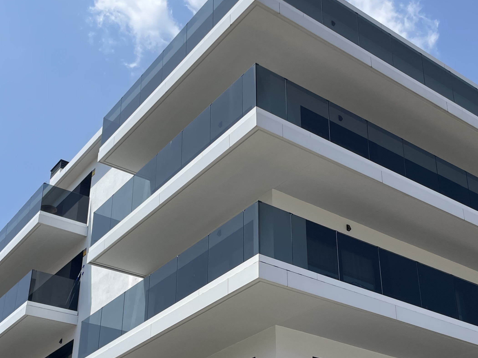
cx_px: 259
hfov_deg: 38.2
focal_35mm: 50
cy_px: 261
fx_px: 690
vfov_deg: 28.7
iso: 32
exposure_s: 1/4464
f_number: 1.6
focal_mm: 4.2
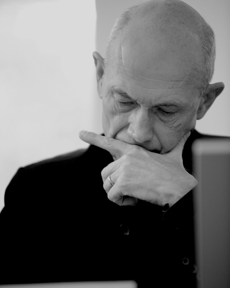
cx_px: 115
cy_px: 156
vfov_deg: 8.5
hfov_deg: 6.8
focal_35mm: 226
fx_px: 1923
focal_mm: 200
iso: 1600
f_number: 2.8
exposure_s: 1/60
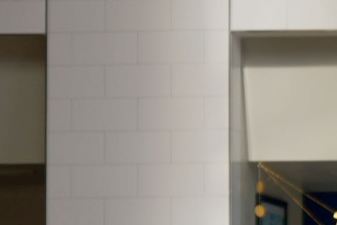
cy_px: 380
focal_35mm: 422
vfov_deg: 3.2
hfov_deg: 4.6
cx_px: 1161
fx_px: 3953
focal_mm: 57
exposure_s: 1/160
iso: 250
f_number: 4
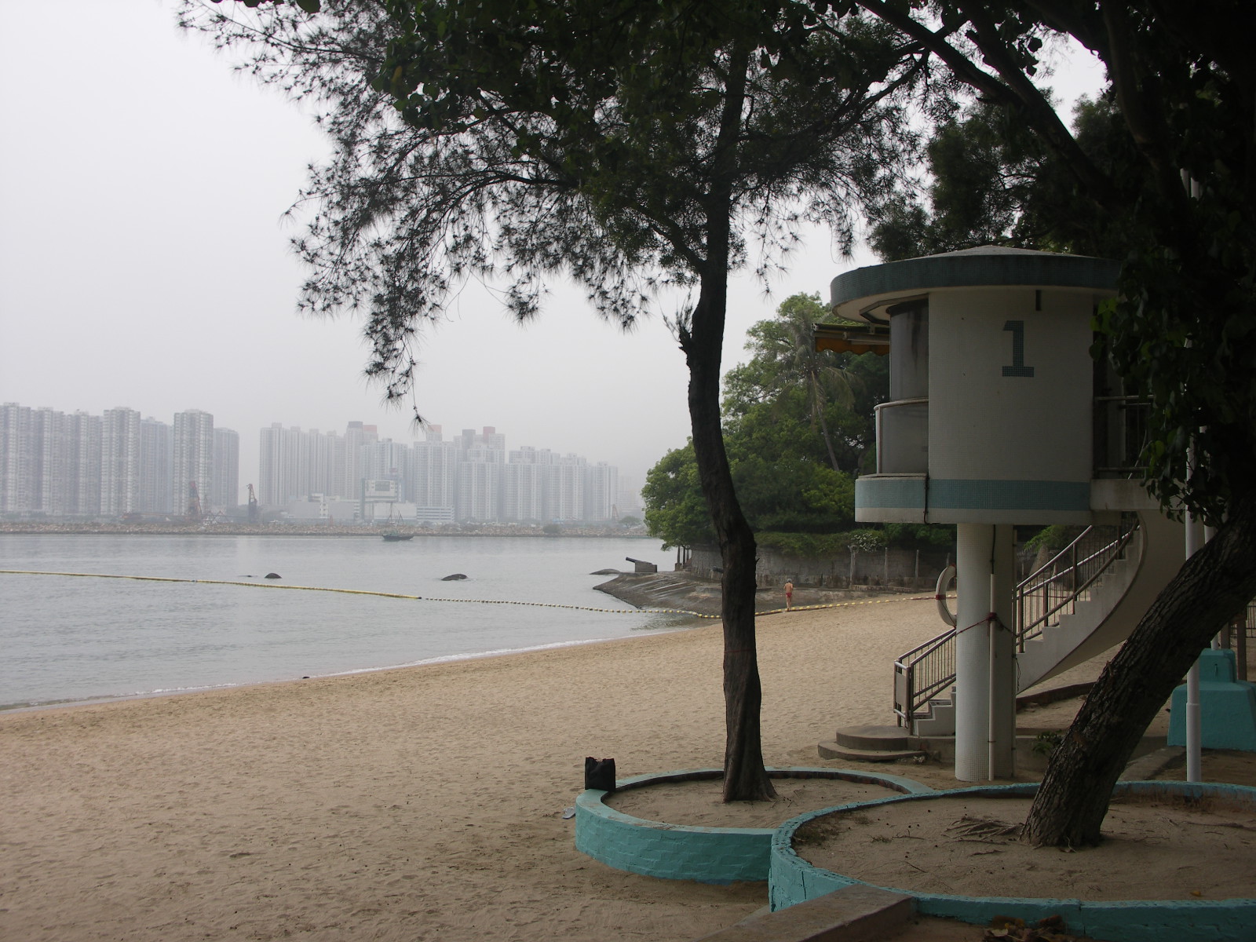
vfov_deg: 40.7
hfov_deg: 52.6
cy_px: 471
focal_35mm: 35
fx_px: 1270
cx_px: 628
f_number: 3.2
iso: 50
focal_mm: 9
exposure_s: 1/100
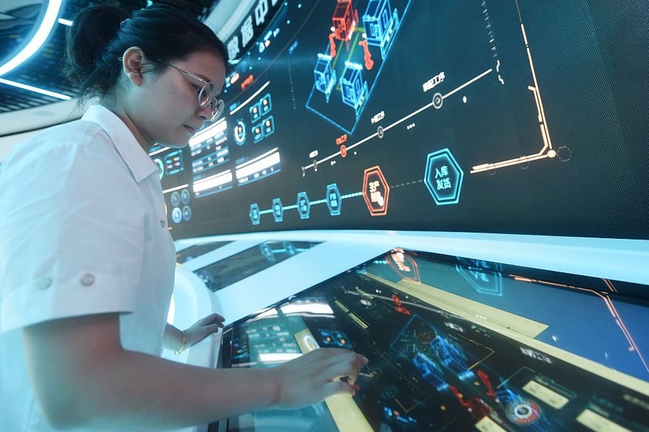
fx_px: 324
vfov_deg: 66.3
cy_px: 161
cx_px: 358
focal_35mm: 18
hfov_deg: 89.7
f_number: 3.2
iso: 800
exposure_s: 1/60
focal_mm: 14
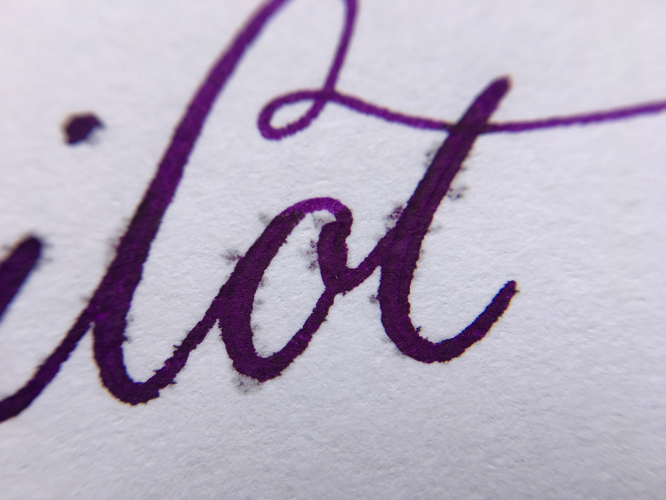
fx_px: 558
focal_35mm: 29
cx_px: 333
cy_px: 250
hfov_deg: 61.7
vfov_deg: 48.2
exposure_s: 1/211
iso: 25
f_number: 2.2
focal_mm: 4.15
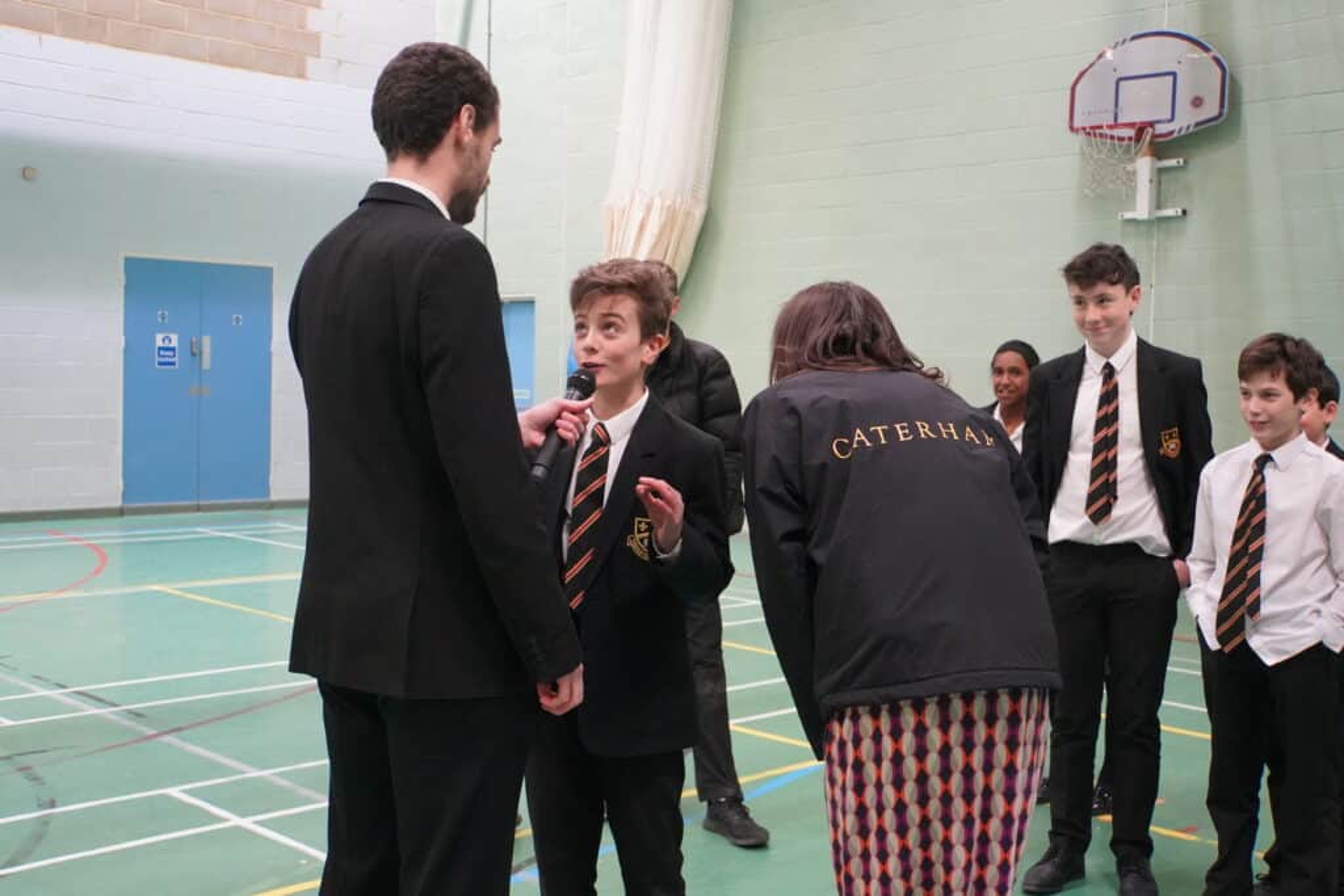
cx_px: 672
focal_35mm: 42
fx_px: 1568
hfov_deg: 46.4
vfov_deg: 31.9
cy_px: 448
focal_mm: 28
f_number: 4
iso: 8000
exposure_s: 1/160
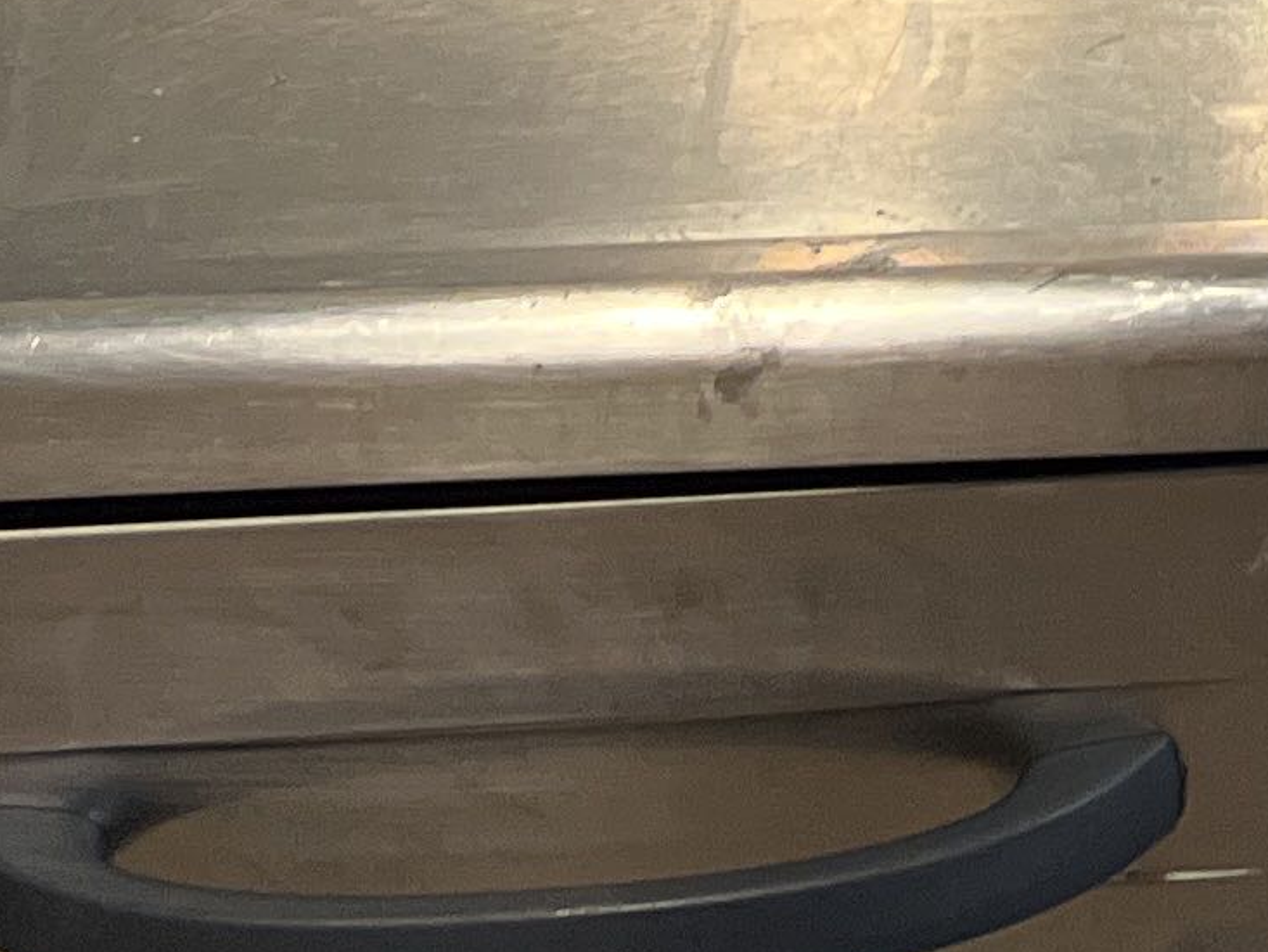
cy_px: -1312
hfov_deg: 12.8
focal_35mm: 143
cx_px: 2124
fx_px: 5239
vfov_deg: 9.3
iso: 320
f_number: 1.5
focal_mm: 5.7
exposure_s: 1/50
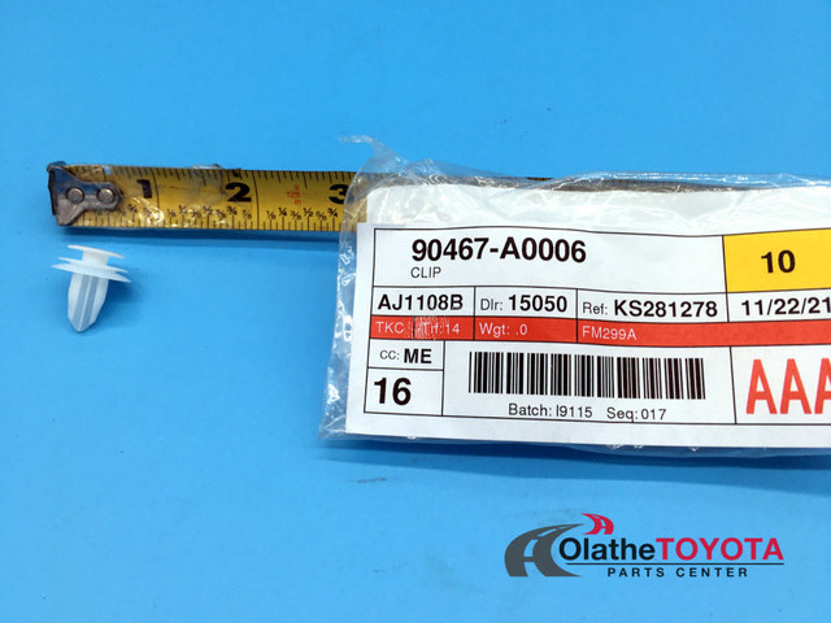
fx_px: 696
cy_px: 312
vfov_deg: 48.2
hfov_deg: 61.7
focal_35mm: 29
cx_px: 416
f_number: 2.2
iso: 25
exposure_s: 1/120
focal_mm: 4.15
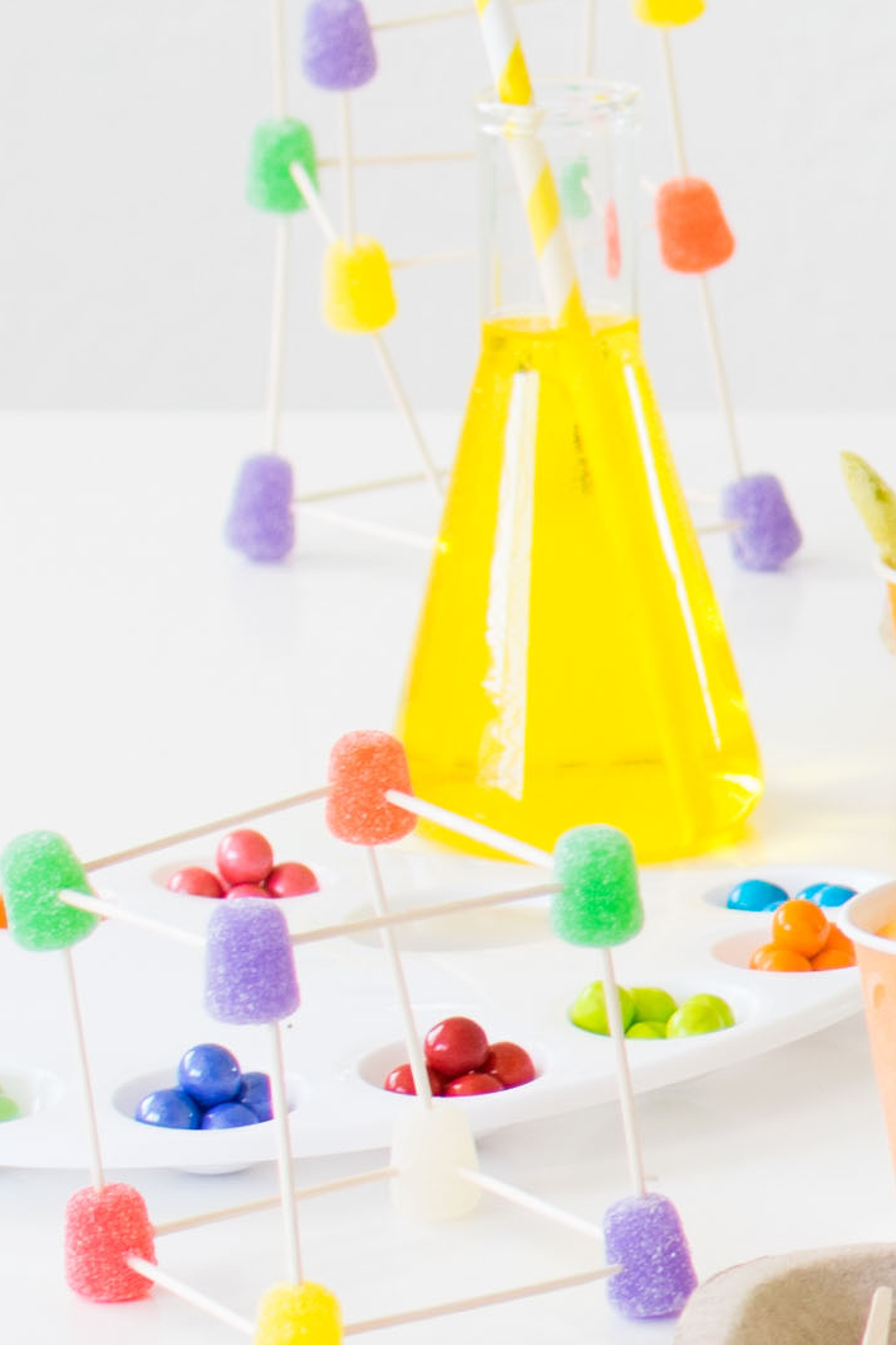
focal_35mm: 297
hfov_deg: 4.5
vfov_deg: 6.9
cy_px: 636
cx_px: 2358
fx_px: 11084
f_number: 3.5
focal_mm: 35
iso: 200
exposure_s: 1/60
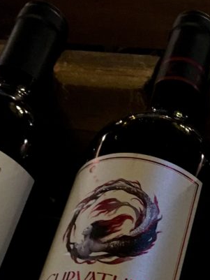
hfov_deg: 19.6
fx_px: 598
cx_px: 183
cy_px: 309
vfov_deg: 24.5
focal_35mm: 74
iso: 200
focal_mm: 4.15
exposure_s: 1/15
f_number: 2.2
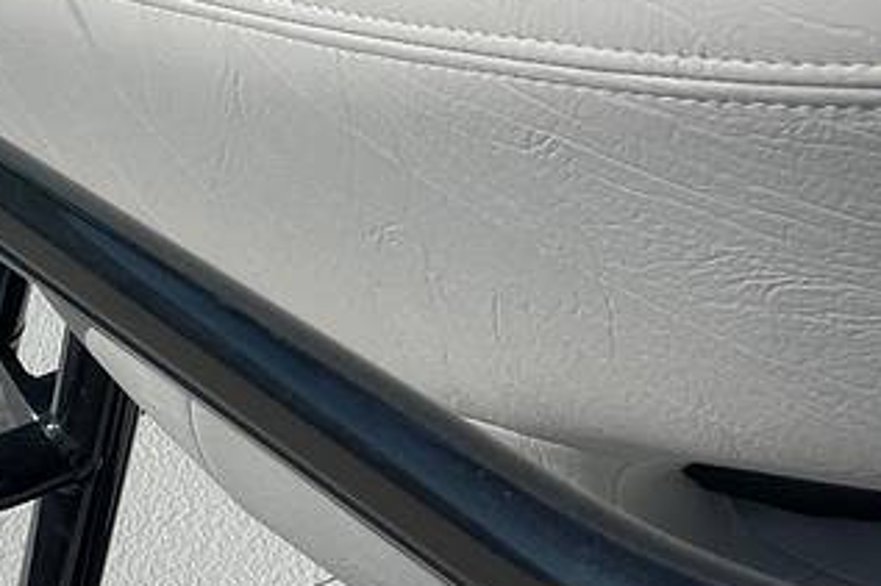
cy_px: -111
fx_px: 2006
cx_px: -320
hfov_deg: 21.9
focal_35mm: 82
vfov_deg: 16.0
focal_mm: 5.1
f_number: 1.6
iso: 32
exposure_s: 1/6579
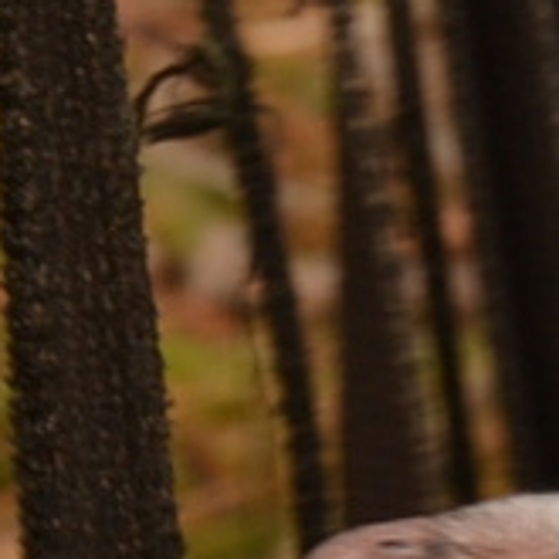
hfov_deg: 2.6
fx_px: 11876
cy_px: 1057
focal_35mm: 650
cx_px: 2023
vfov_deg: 2.7
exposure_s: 1/30
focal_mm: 52
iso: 100
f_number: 11
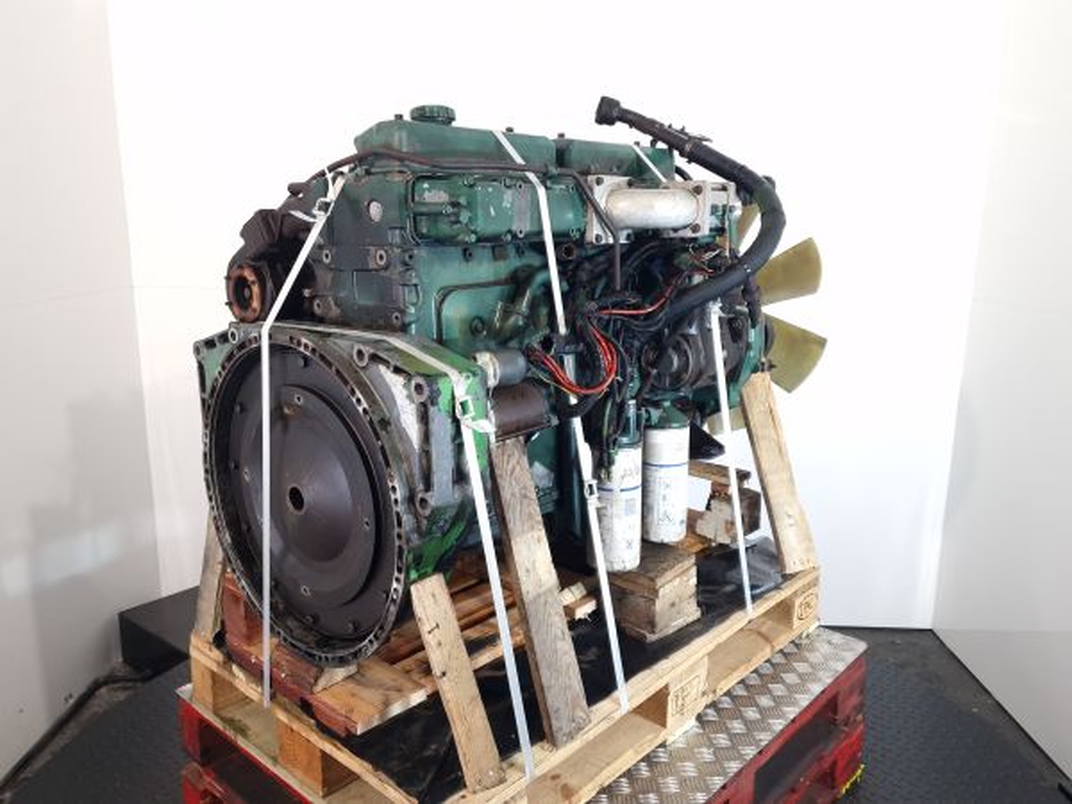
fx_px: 712
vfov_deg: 58.9
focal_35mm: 23
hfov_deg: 73.9
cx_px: 536
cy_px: 402
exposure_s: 1/50
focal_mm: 6.4
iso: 100
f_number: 1.8
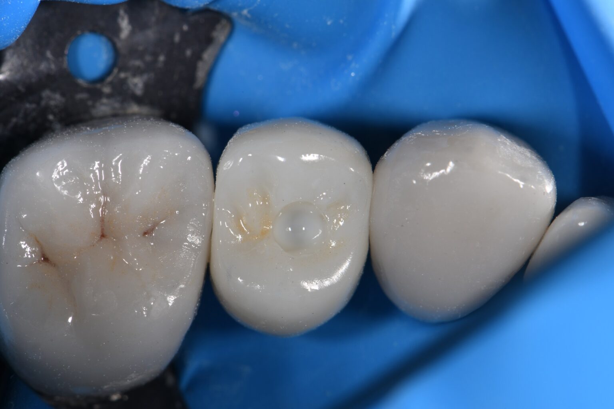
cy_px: 204
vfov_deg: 10.9
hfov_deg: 16.3
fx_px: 2148
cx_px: 307
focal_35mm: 126
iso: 200
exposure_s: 1/160
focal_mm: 105
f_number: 32
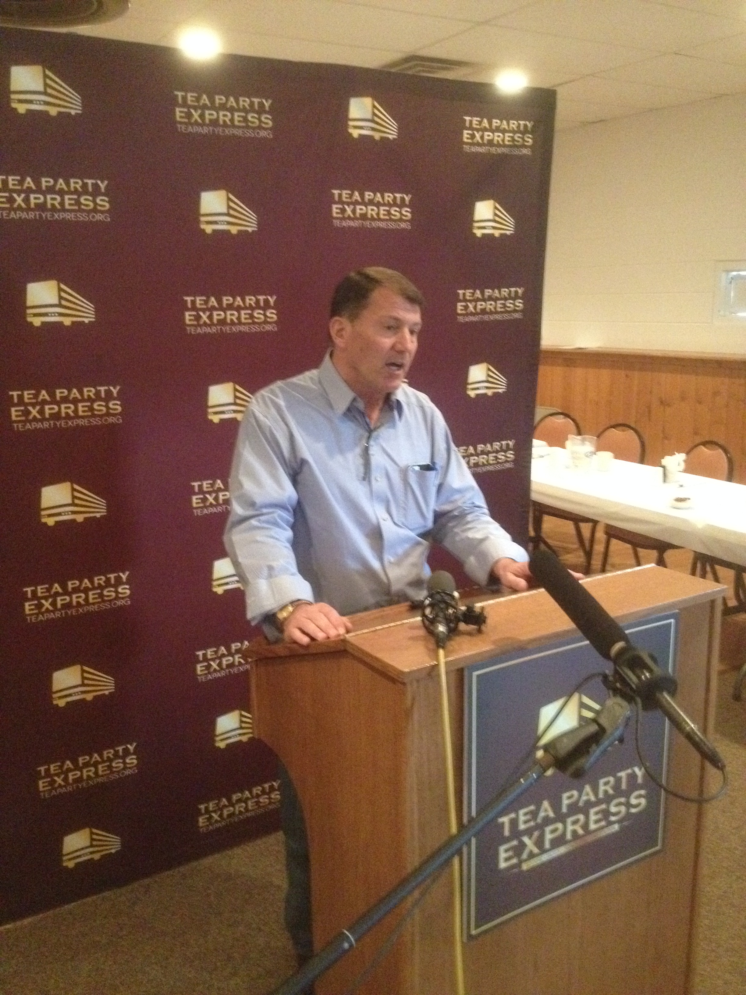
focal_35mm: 35
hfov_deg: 40.7
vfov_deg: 52.6
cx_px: 373
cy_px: 498
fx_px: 1006
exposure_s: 1/15
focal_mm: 4.28
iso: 800
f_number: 2.4
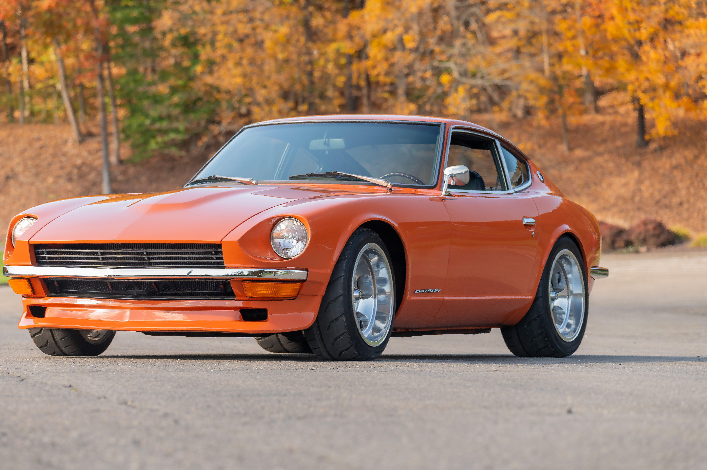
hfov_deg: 11.2
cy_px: 240
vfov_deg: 7.5
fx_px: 3611
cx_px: 312
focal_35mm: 184
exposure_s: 1/125
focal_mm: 160
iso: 500
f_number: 6.3
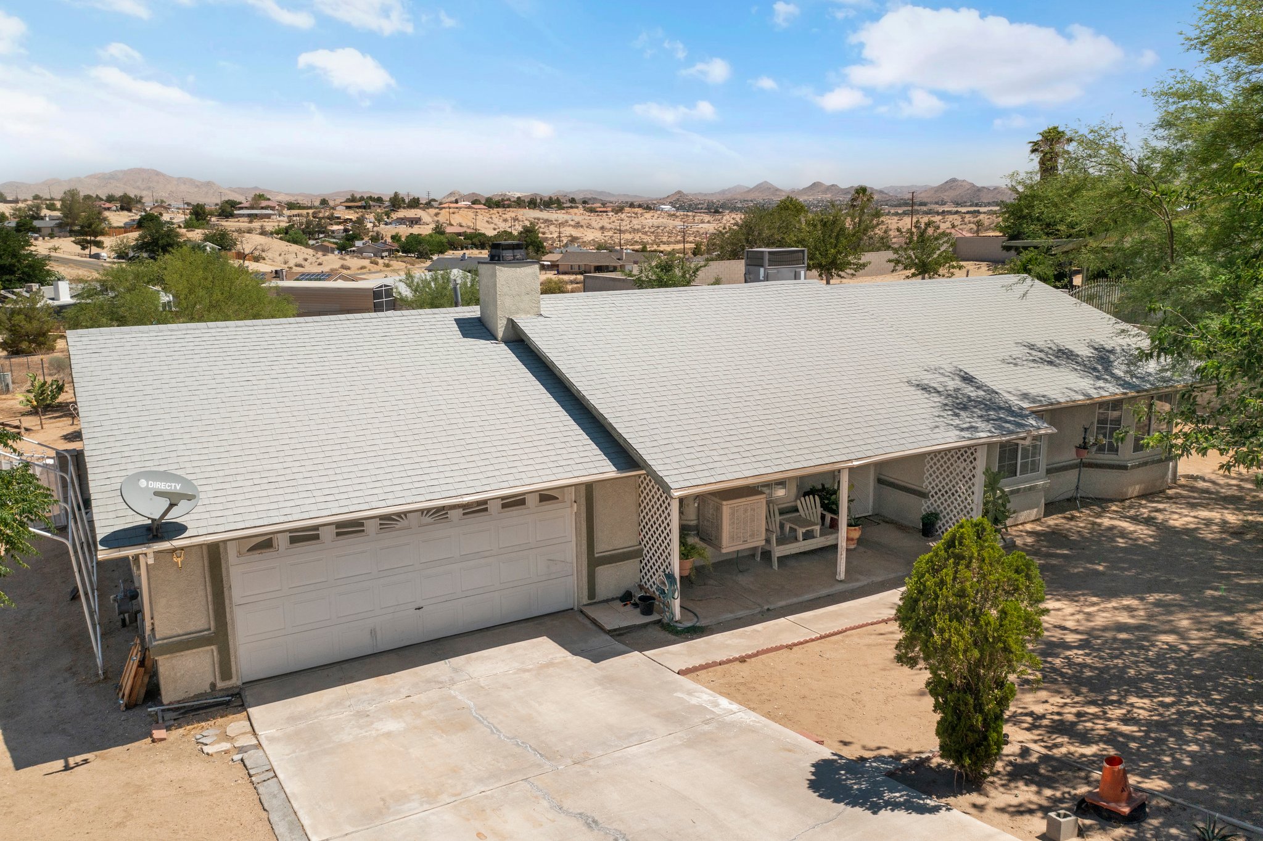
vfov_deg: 46.4
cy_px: 420
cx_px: 632
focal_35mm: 28
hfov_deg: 65.5
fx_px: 982
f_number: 4
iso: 100
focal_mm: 10.26
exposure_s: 1/120
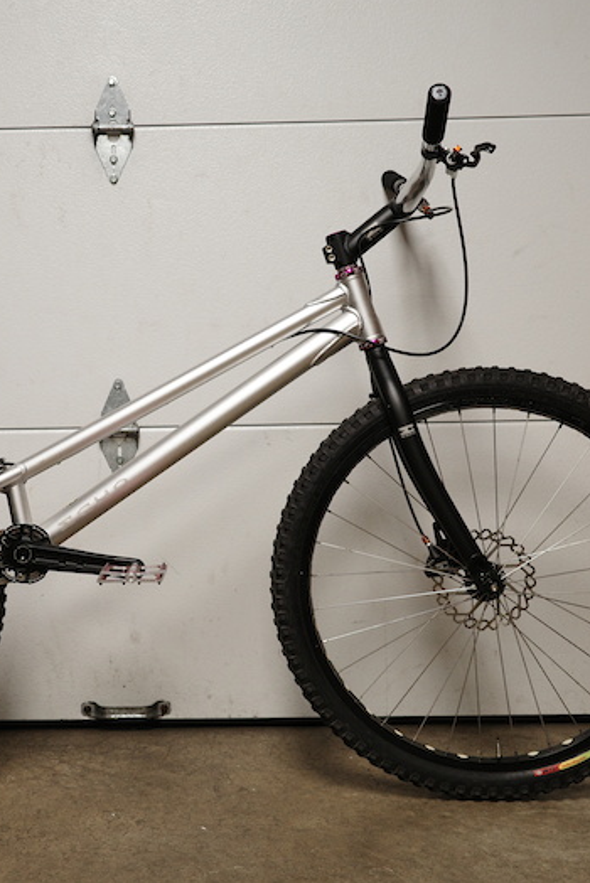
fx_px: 1497
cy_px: 439
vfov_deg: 32.9
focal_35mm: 61
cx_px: 137
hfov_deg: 22.1
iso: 800
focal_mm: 26
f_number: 2.8
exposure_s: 1/80
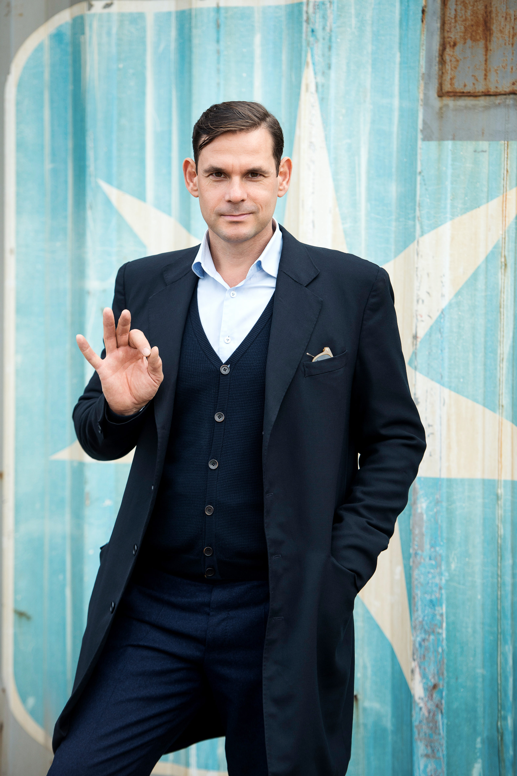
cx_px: 258
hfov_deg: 10.2
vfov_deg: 15.2
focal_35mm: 135
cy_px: 388
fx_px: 2908
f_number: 3.2
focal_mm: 135
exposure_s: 1/500
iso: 200
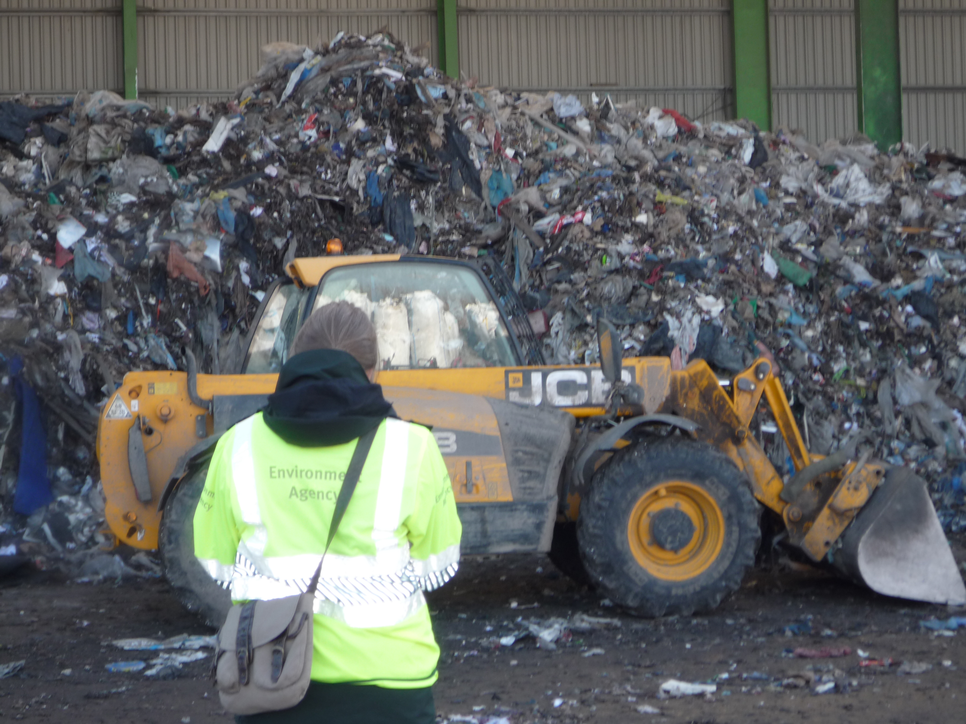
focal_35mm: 93
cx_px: 483
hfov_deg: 21.1
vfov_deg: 15.9
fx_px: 2595
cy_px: 362
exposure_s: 1/50
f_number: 5.7
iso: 100
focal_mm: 16.3
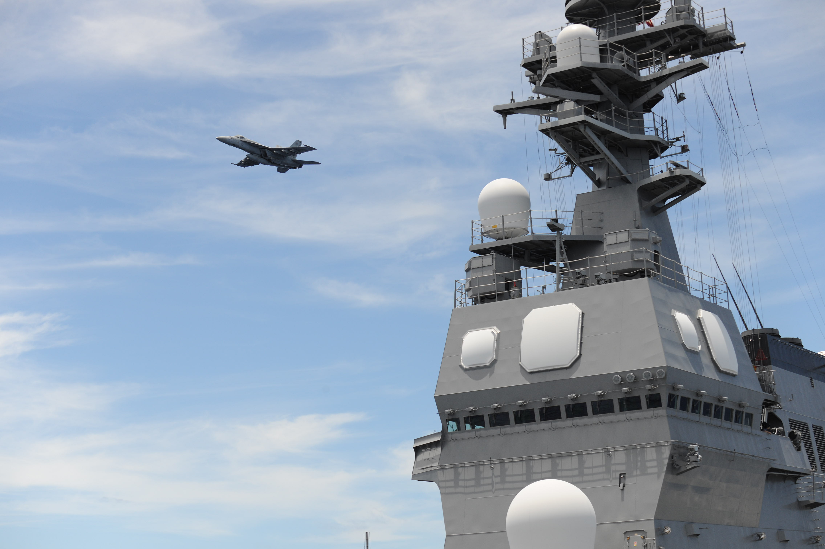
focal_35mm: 70
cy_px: 274
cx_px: 412
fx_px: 1603
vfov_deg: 19.4
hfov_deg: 28.9
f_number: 7.1
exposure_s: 1/1250
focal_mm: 70
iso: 400
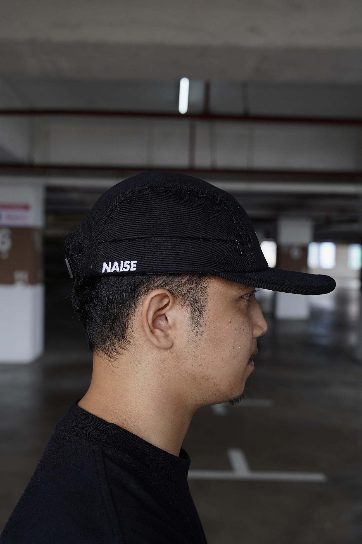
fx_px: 558
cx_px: 181
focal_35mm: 37
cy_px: 272
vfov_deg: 51.9
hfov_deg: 35.9
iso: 400
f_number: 4.5
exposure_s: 1/200
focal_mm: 37
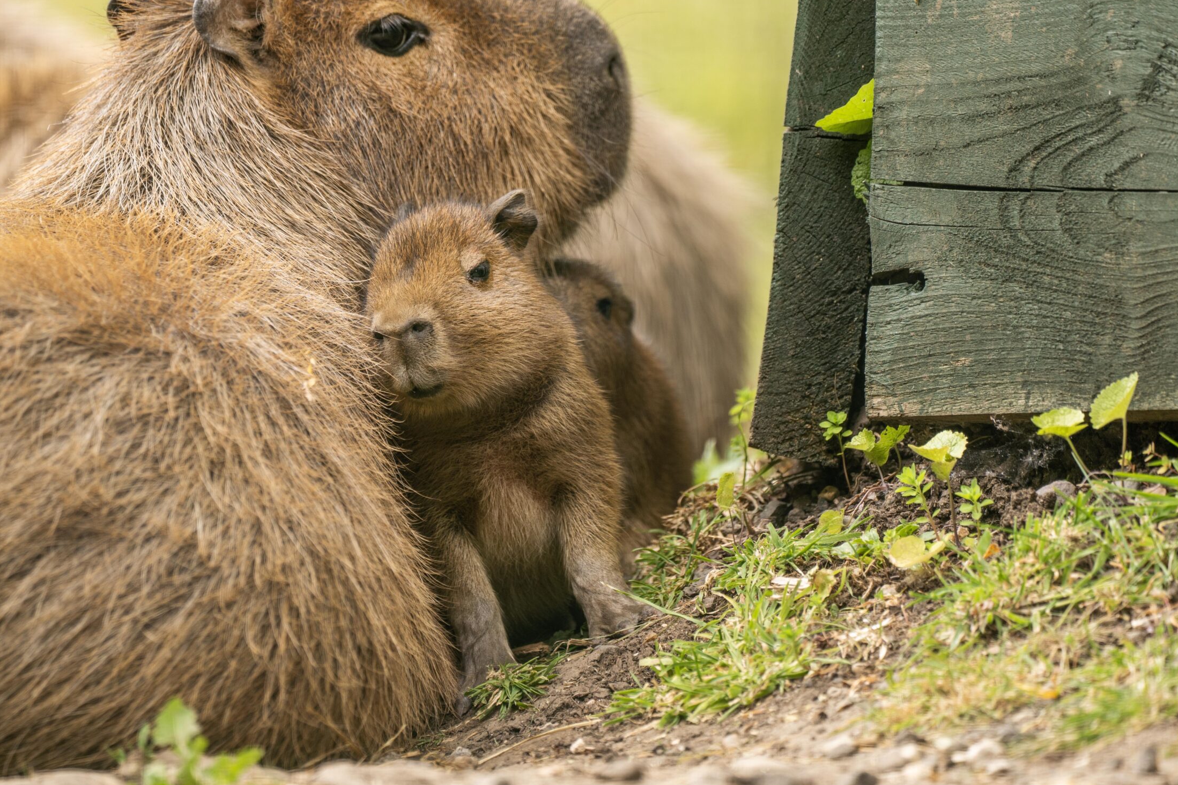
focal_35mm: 466
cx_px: 497
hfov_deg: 4.4
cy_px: 332
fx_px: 15248
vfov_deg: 3.0
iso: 100
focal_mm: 400
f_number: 5.6
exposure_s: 1/200
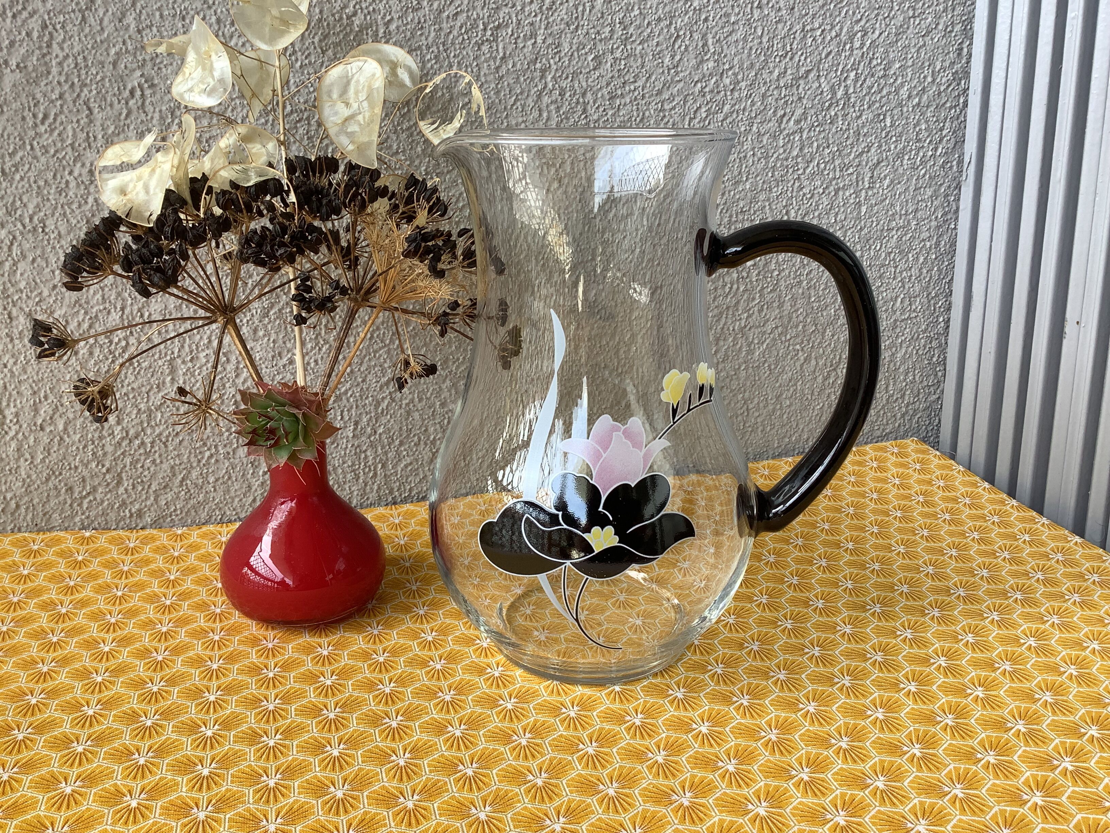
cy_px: 416
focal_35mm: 31
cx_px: 555
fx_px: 994
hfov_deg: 58.4
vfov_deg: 45.4
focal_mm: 3.3
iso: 25
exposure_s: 1/100
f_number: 2.4
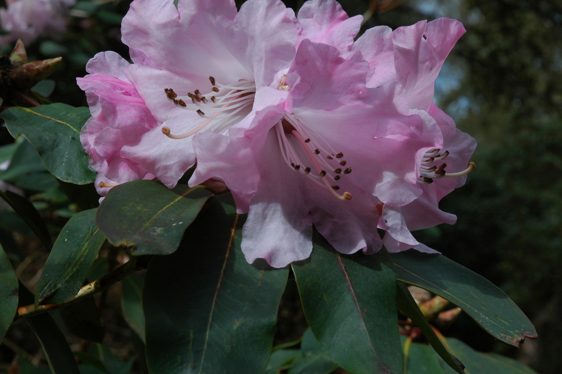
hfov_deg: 22.6
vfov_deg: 15.2
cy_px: 178
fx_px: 1404
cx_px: 256
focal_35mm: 90
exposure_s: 1/125
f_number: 13
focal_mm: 50
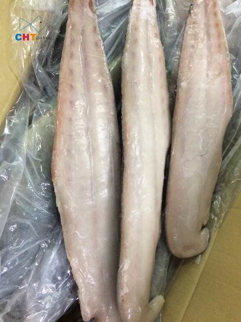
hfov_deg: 48.2
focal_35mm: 29
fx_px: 269
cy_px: 161
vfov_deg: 61.7
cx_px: 120
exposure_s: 1/30
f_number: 2.2
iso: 200
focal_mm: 4.15
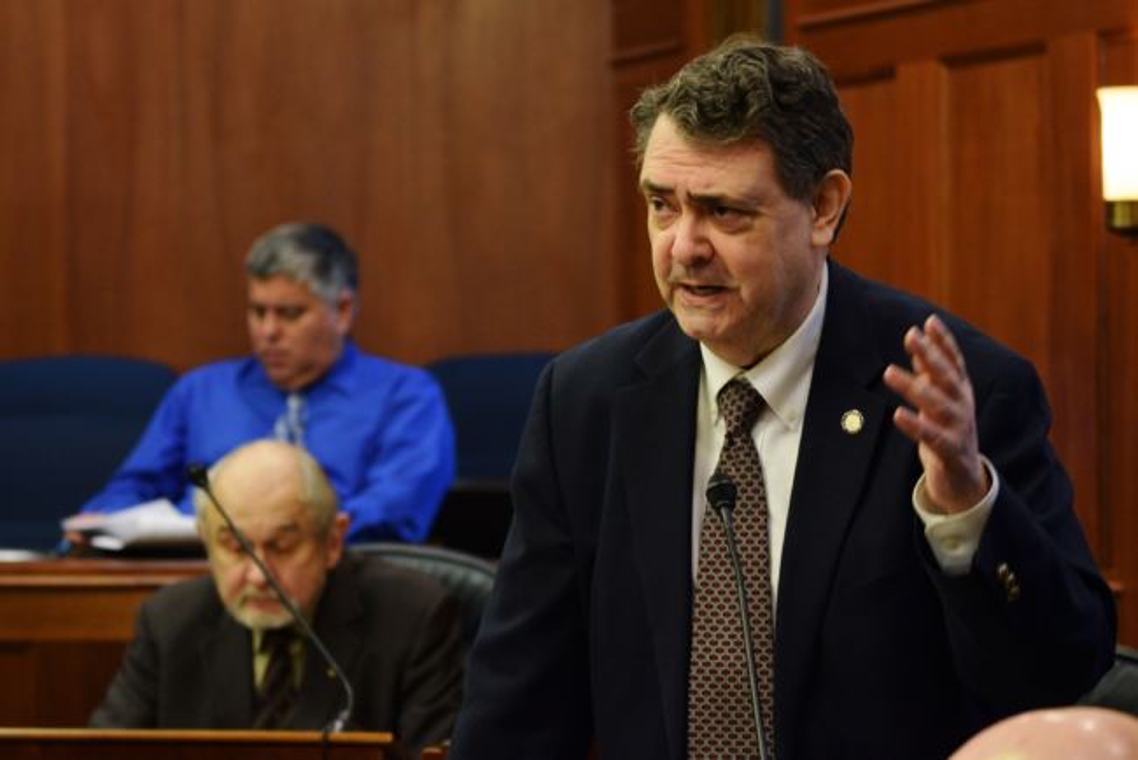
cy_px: 380
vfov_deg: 10.8
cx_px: 569
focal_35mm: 128
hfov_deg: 16.1
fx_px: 4032
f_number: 4
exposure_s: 1/100
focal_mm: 85
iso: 1000
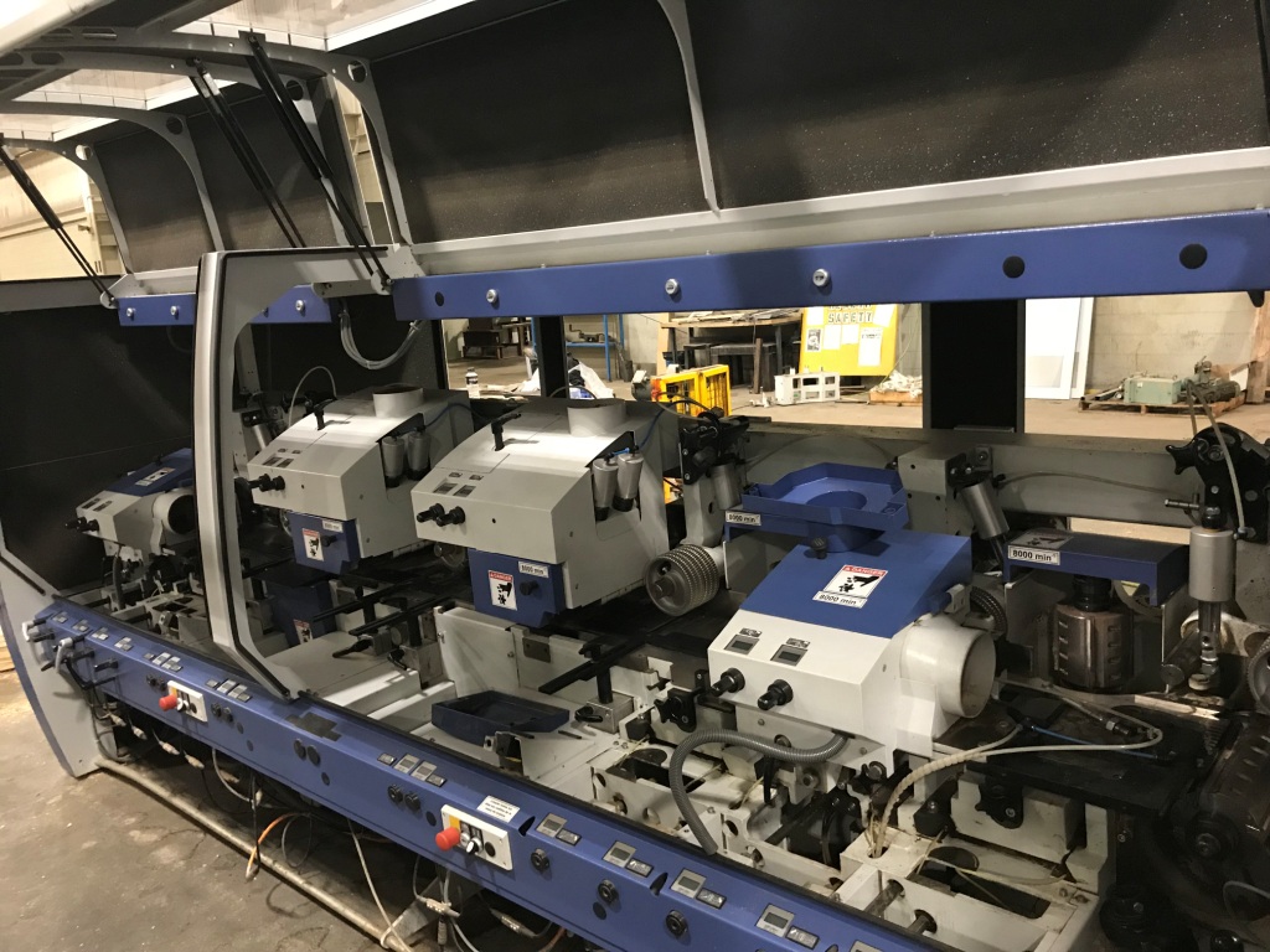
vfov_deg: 49.7
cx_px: 635
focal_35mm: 28
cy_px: 476
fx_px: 1027
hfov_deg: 63.4
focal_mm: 3.99
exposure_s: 1/11
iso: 100
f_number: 1.8
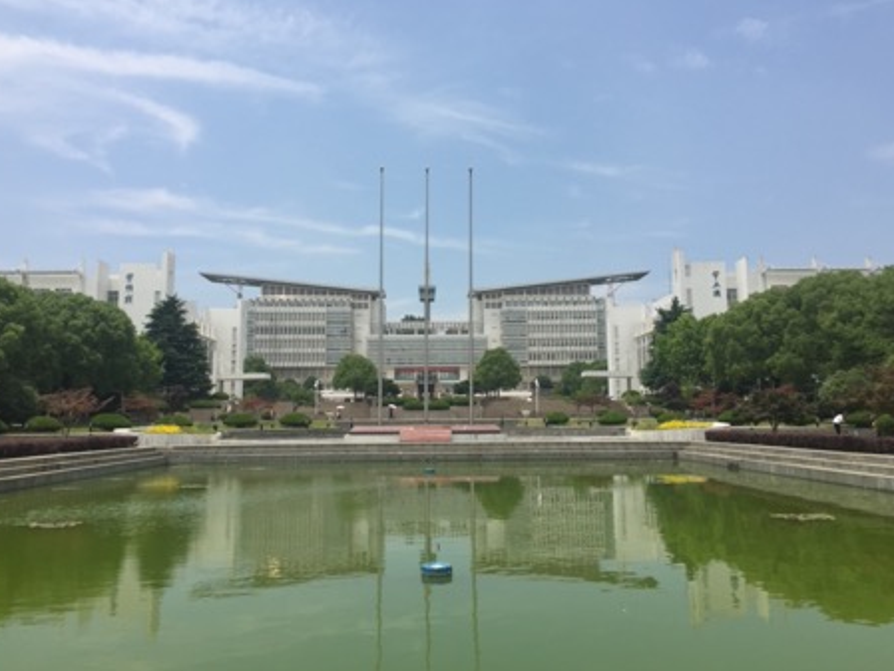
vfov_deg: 45.4
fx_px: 801
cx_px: 450
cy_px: 319
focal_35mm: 31
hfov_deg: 58.3
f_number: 2.2
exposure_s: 1/2475
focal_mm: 4.15
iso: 32
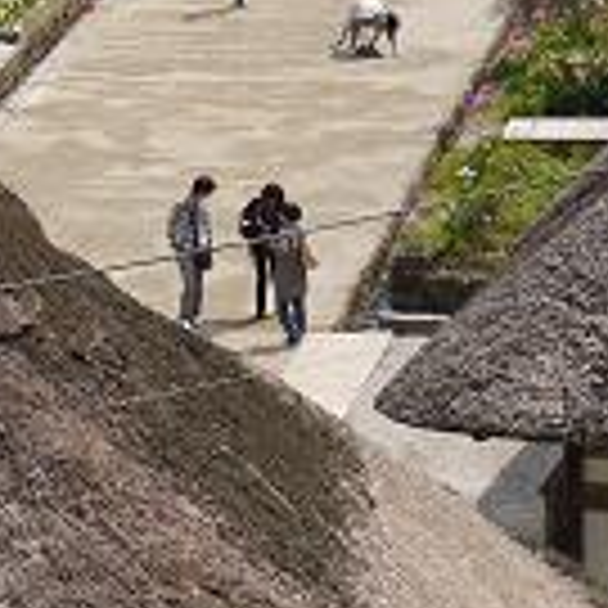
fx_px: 6260
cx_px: 374
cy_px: -261
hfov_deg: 5.6
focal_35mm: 315
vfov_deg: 5.5
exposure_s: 1/320
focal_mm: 40
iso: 100
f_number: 7.1
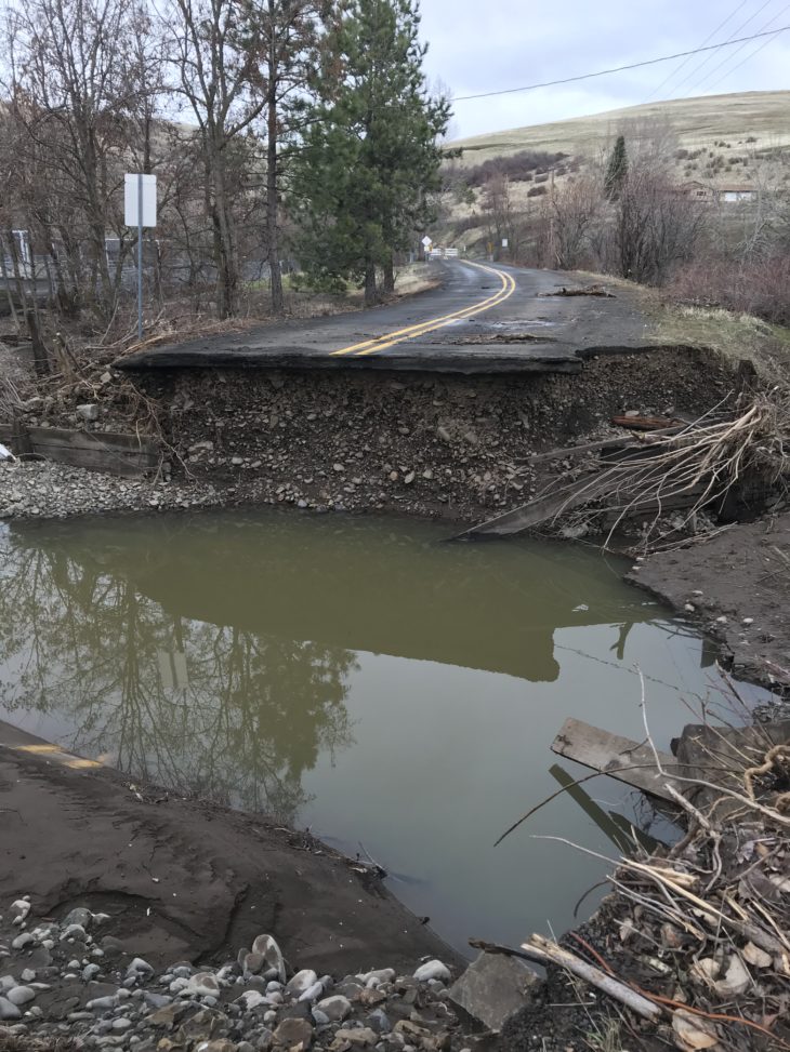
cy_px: 526
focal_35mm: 28
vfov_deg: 63.4
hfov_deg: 49.8
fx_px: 852
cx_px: 395
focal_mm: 3.99
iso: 20
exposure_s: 1/212
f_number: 1.8
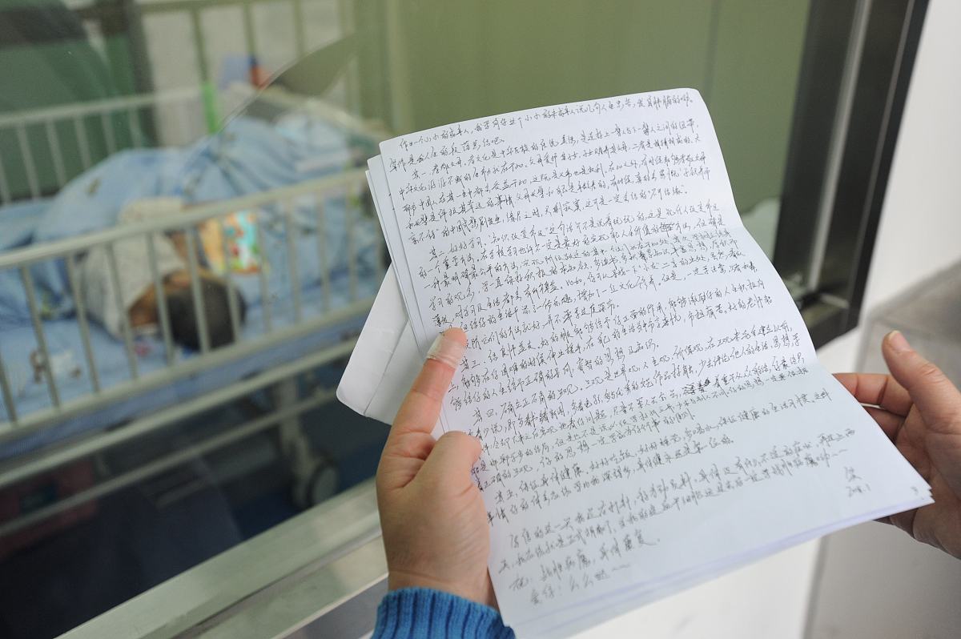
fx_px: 934
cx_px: 480
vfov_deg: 37.8
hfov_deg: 54.5
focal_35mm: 35
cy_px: 320
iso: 1250
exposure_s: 1/125
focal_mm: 35
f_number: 5.6
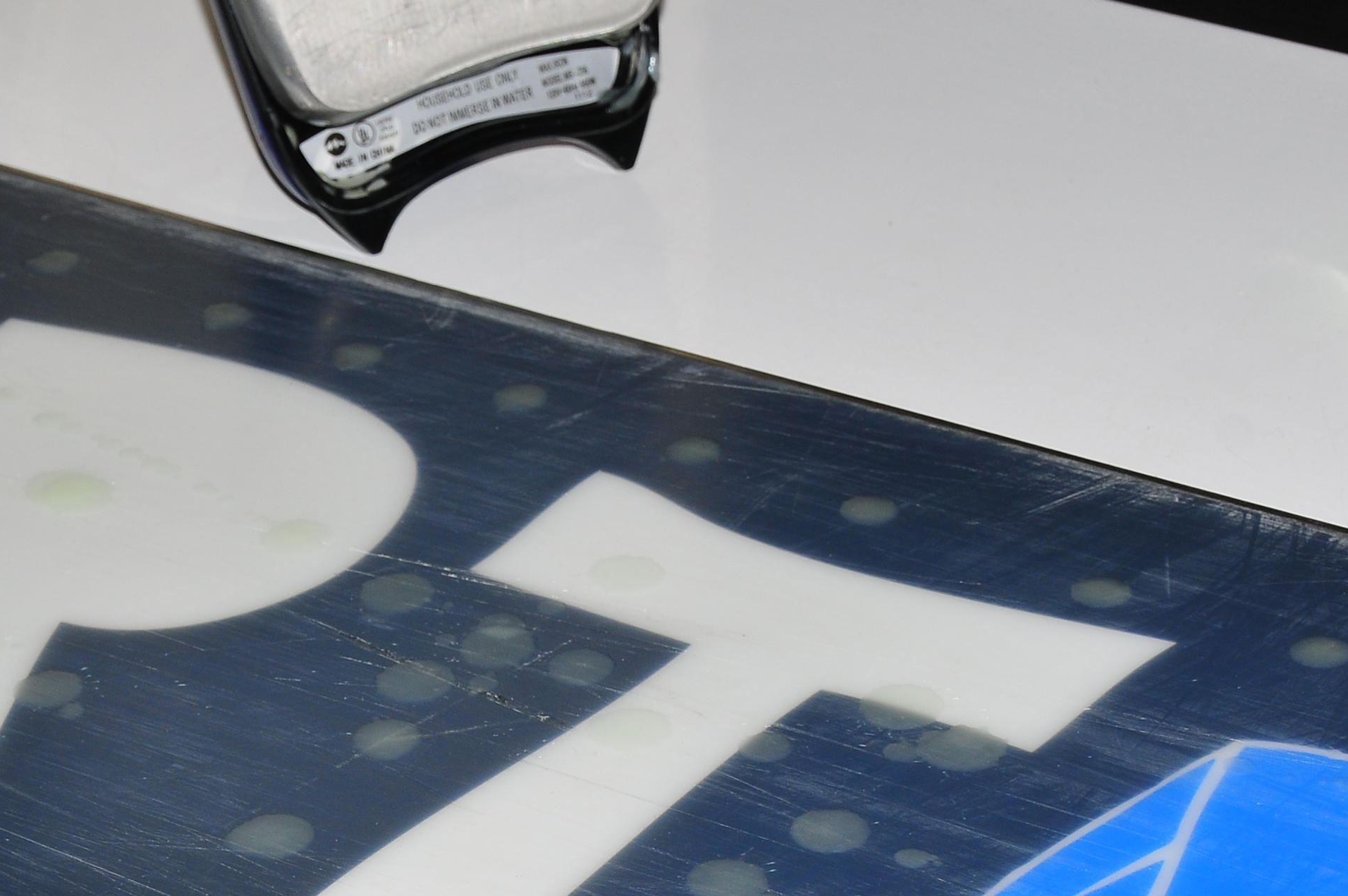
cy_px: 826
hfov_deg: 13.8
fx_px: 5535
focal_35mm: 148
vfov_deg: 9.2
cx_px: 346
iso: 200
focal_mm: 44
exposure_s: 1/250
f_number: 9
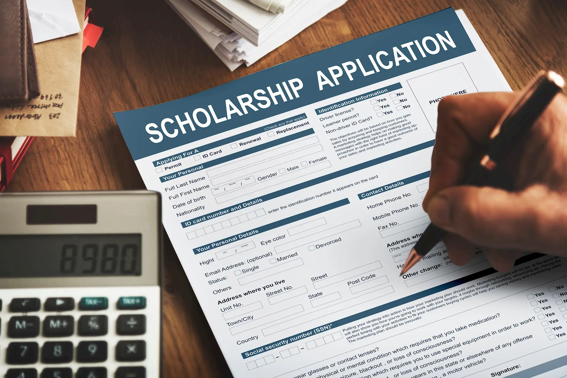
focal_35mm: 105
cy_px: 189
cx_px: 284
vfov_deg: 13.0
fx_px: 1654
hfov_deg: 19.5
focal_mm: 105
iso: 160
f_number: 4
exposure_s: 1/160
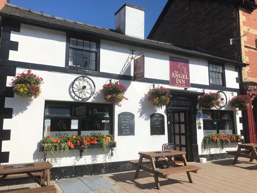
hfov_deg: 63.4
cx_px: 128
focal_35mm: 28
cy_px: 96
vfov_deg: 49.7
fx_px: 208
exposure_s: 1/4049
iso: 20
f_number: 1.8
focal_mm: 3.99
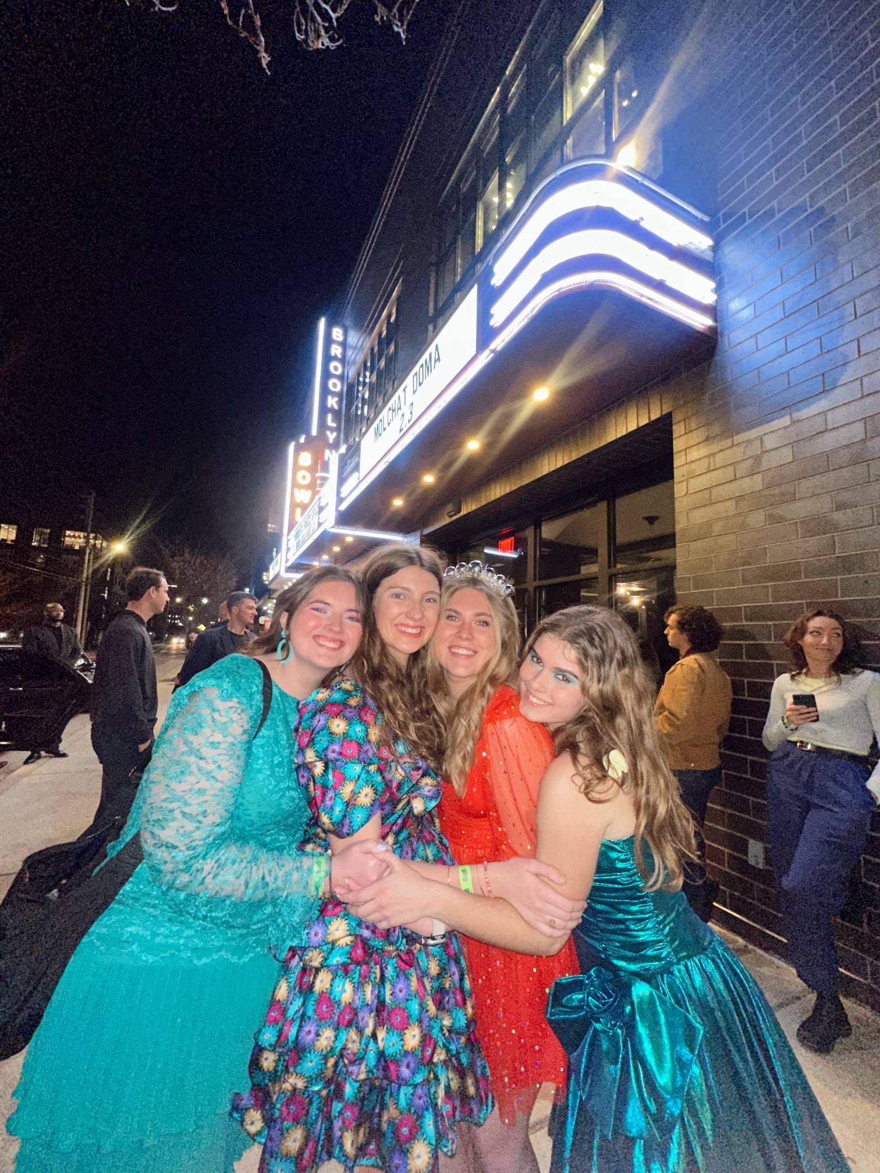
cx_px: 440
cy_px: 586
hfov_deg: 85.7
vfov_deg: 102.1
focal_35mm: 14
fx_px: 475
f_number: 2.2
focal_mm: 2.22
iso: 500
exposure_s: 1/60
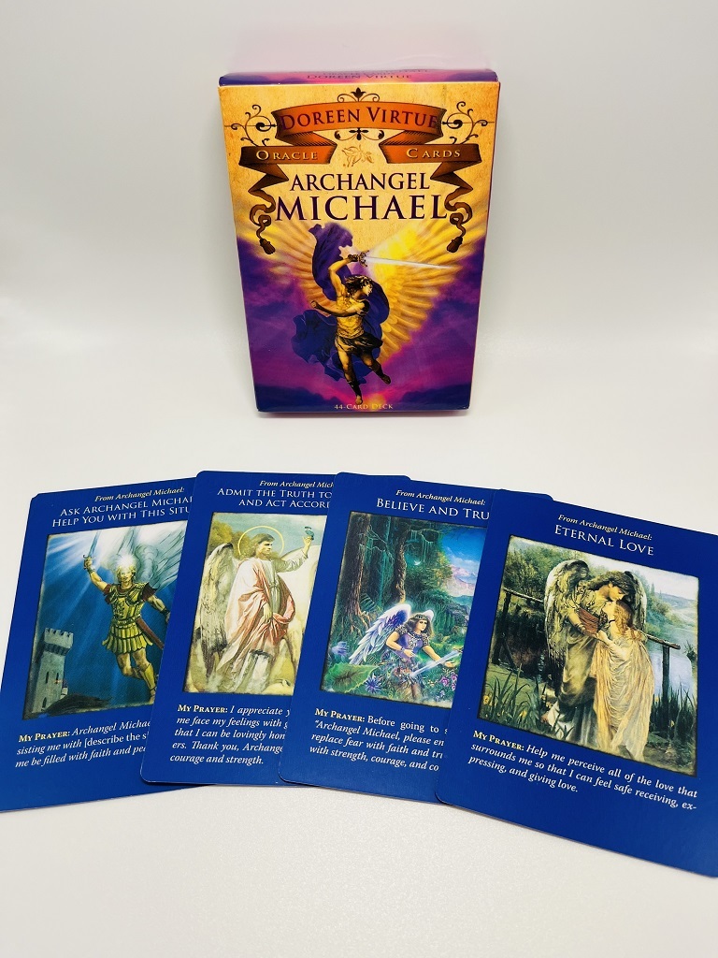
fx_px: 719
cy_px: 479
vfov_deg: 67.3
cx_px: 359
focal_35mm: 26
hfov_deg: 53.1
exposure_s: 1/60
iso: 80
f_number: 1.6
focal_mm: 5.1
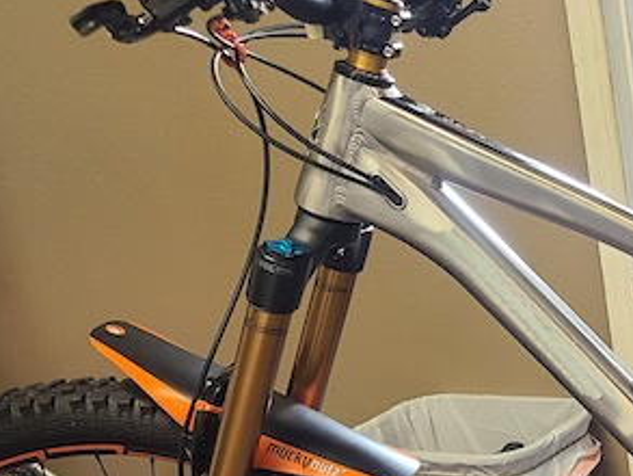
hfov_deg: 24.6
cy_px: 405
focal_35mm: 71
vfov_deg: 20.4
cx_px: 778
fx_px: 1299
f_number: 1.8
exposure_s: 1/40
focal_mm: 5.4
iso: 250
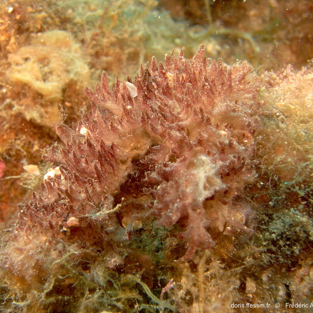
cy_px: 156
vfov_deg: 37.6
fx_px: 460
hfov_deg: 37.4
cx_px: 128
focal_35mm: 45
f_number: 4.8
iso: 50
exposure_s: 1/60.1
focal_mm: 7.8
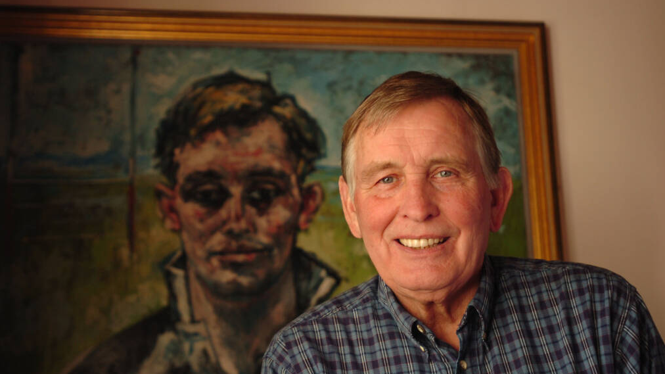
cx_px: 331
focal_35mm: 56
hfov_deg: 37.5
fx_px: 979
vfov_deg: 21.6
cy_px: 222
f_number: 3.2
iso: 400
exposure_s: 1/40
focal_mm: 35
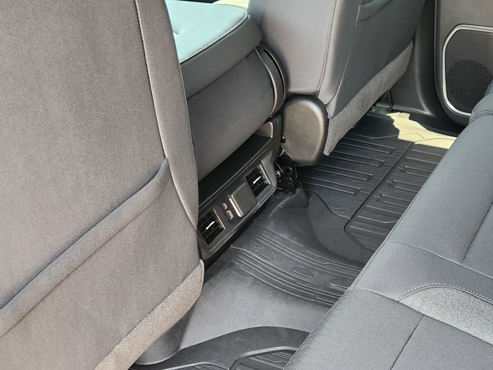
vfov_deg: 29.5
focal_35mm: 49
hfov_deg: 37.4
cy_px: 239
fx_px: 698
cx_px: 398
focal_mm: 5.4
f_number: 1.8
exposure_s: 1/120
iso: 200
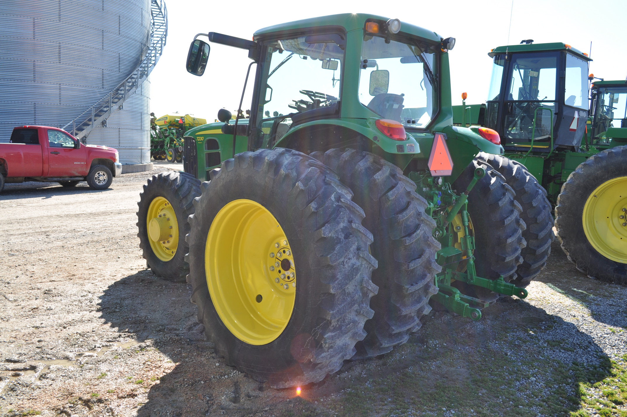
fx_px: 522
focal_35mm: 30
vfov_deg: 43.5
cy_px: 208
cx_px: 314
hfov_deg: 62.0
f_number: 8
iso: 200
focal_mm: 20
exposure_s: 1/250
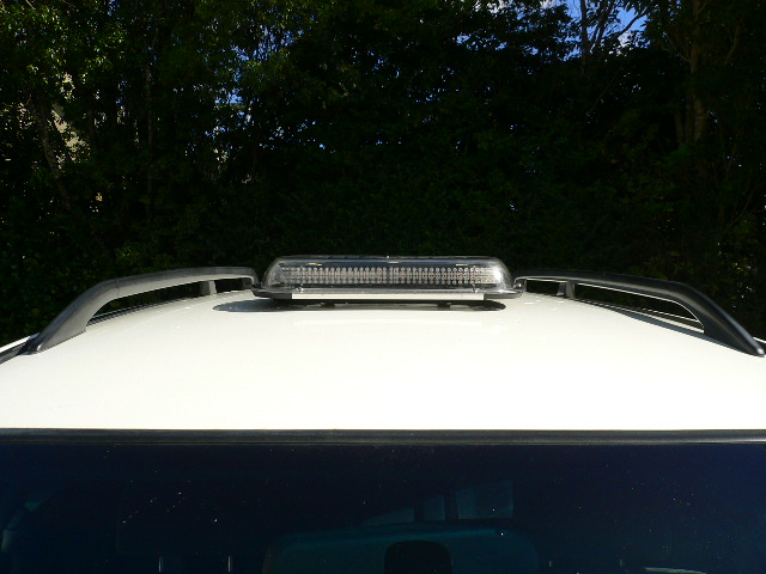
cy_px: 287
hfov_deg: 52.6
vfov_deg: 40.7
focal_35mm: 35
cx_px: 383
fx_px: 774
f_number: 5.6
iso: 64
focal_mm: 5.8
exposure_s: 1/250
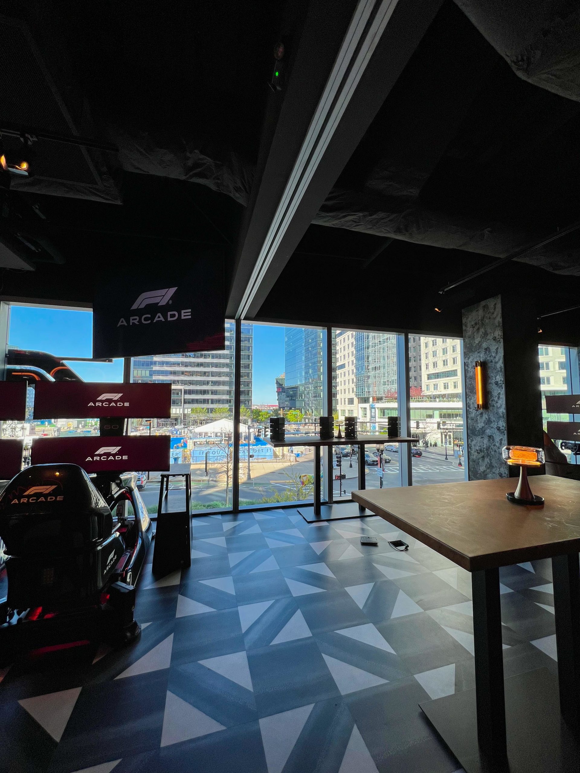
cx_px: 290
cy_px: 386
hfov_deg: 89.9
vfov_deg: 106.2
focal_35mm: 13
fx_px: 290
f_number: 1.8
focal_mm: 1.57
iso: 32
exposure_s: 1/290
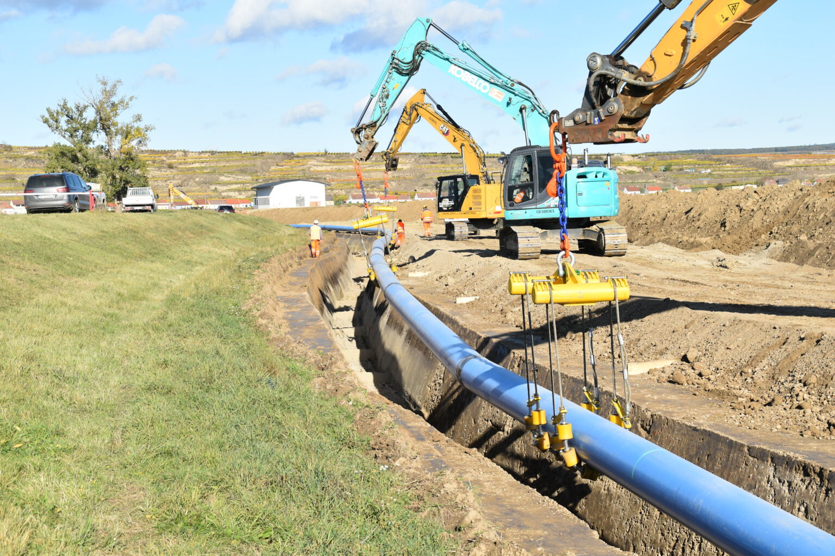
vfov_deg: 21.6
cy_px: 278
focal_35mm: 63
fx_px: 1461
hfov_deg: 31.9
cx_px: 418
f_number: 10
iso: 200
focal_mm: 42
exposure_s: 1/400
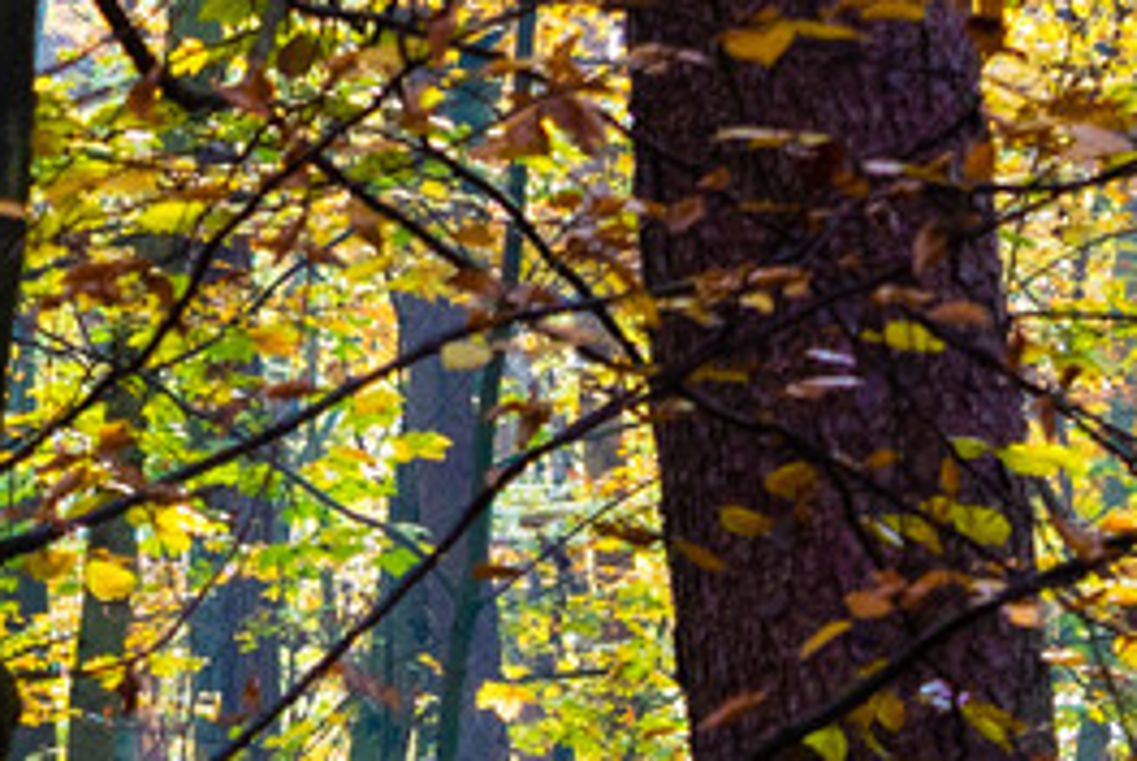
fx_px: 14386
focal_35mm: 455
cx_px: -999
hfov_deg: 4.5
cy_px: 1349
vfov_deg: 3.0
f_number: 4
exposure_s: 1/80
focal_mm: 40
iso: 500
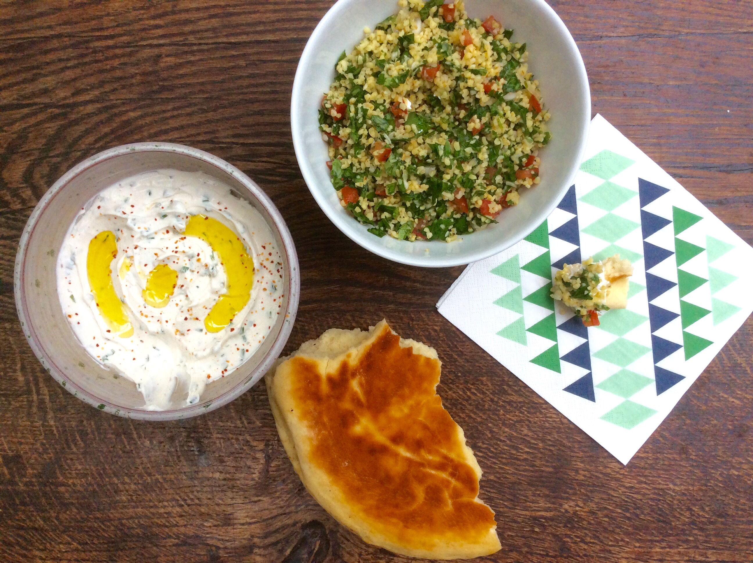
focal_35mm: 32
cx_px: 376
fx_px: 695
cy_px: 282
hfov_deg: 56.9
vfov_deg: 44.1
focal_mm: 3.3
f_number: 2.4
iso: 50
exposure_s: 1/100
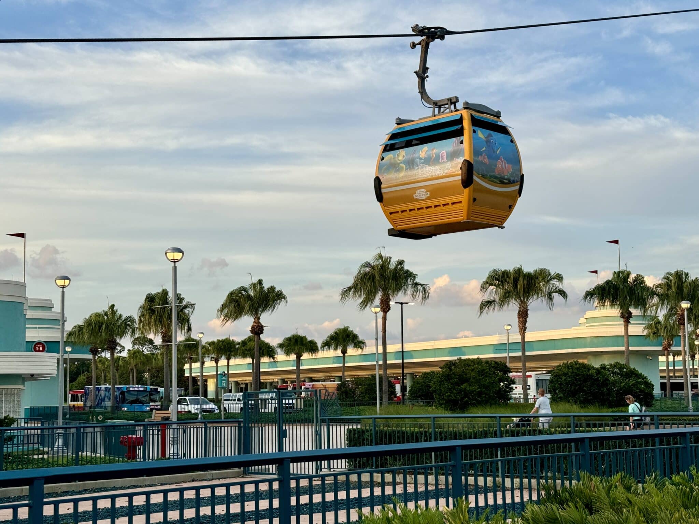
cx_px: 350
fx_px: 969
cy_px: 262
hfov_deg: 39.7
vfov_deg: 30.3
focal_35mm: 48
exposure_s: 1/952
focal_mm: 6.76
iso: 64
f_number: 1.78
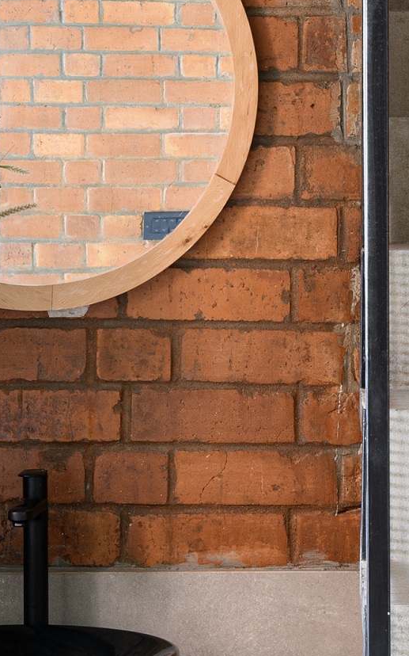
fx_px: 2516
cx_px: 290
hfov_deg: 9.3
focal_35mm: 141
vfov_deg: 14.8
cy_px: 170
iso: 100
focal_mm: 29
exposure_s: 25
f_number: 11
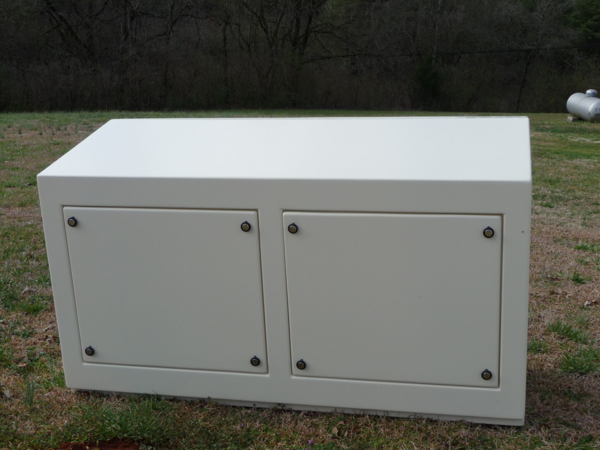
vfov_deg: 29.1
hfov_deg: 38.2
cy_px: 225
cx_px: 300
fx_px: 867
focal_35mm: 50
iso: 100
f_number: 4.2
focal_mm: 8.5
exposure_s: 1/640
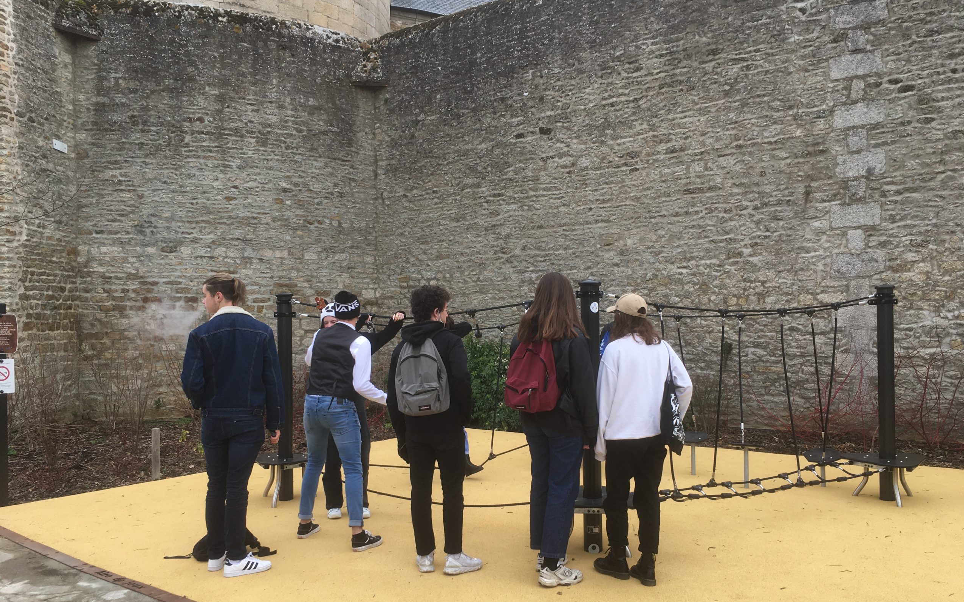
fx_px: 814
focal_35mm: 31
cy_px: 327
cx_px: 485
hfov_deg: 61.2
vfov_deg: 40.6
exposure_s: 1/139
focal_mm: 4.15
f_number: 2.2
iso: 25
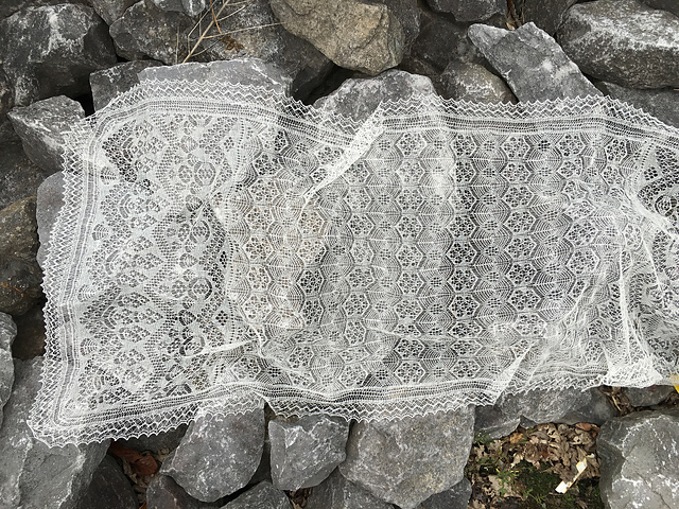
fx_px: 569
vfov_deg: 48.2
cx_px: 340
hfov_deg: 61.7
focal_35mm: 29
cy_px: 254
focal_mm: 4.15
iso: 25
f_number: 2.2
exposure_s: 1/388
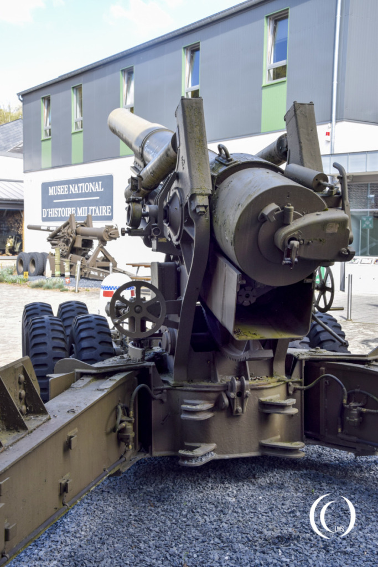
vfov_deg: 41.1
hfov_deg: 28.1
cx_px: 189
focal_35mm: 48
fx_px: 756
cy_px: 284
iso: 400
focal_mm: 32
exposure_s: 1/200
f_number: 7.1
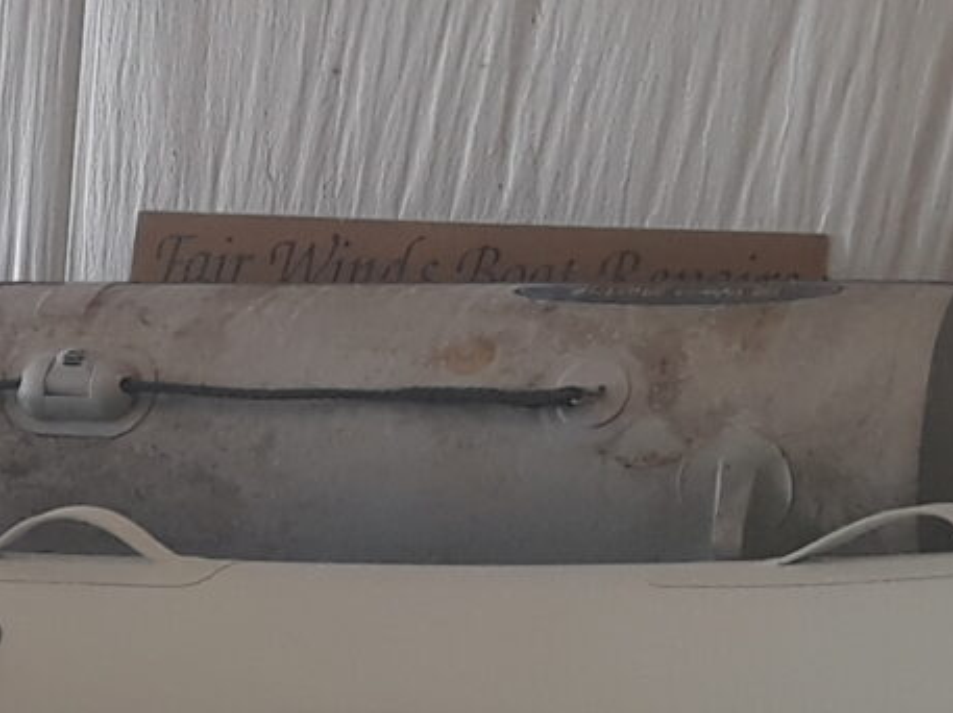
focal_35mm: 157
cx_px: -569
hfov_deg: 11.9
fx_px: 4319
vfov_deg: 9.3
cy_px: 965
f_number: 1.7
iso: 40
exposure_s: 1/60
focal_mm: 3.7
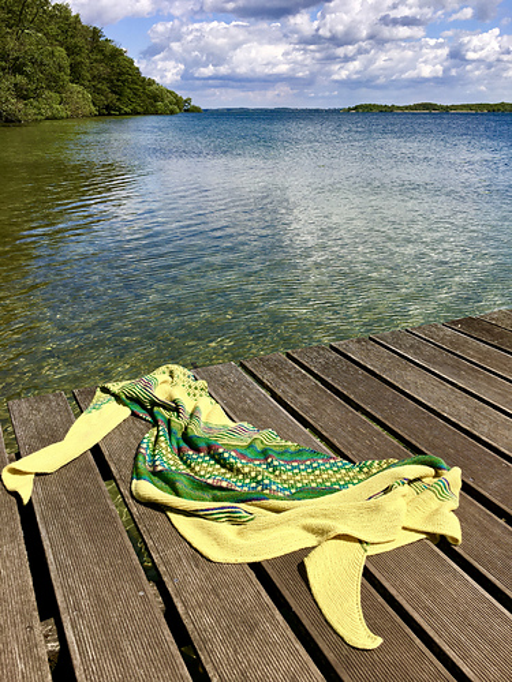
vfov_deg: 61.7
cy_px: 341
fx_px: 572
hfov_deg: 48.2
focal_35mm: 29
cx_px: 256
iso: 25
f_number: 2.2
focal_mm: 4.15
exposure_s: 1/2198
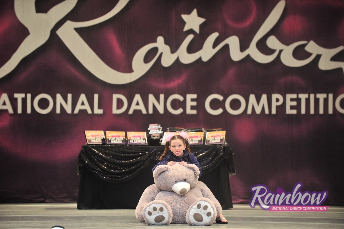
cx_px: 172
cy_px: 114
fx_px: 1910
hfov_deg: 10.3
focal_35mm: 200
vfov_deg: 6.9
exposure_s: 1/1000
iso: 2500
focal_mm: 200
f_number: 2.8
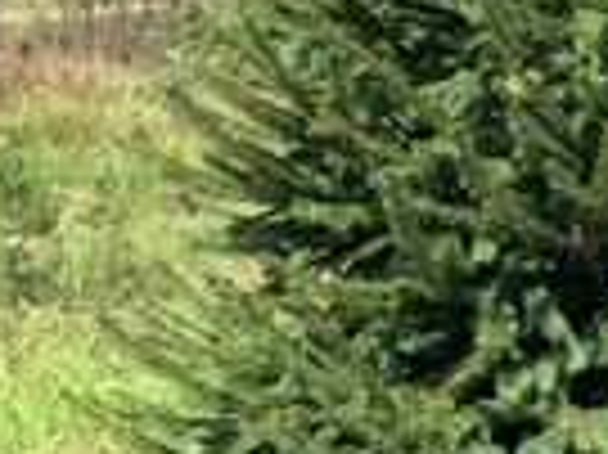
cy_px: 189
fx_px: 2580
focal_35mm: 147
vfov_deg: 10.1
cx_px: 599
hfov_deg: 13.3
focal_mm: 3.3
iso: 25
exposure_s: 1/1058
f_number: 2.4
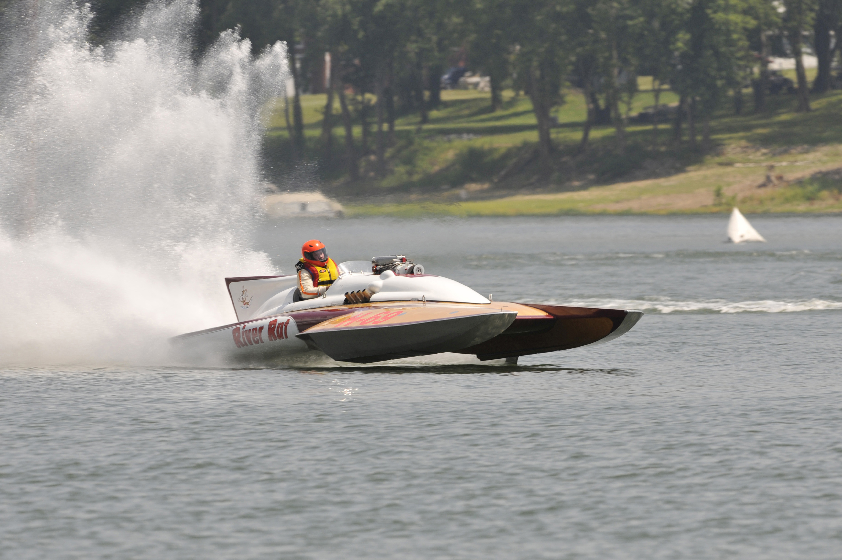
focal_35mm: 600
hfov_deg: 3.4
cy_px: 280
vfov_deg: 2.3
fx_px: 14016
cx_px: 421
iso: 200
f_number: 8
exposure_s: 1/640
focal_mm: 400
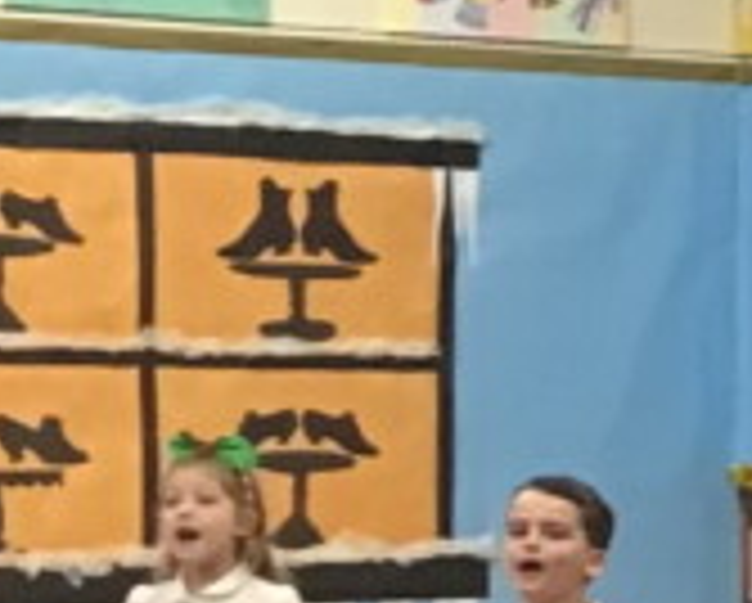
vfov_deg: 7.1
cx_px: 2486
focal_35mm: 217
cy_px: 454
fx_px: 4835
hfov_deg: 7.5
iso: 125
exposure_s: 1/33
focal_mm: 3.3
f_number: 2.4
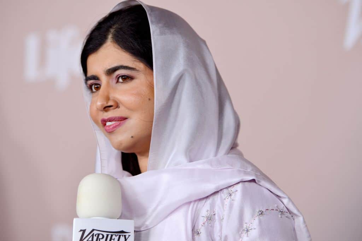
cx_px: 181
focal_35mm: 155
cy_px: 120
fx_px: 1559
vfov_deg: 8.9
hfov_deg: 13.2
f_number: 4
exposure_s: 1/1500
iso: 1600
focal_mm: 155
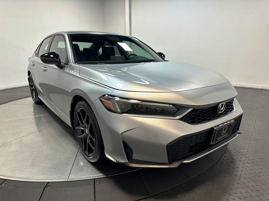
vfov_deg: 56.8
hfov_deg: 71.6
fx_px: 187
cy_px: 100
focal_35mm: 24
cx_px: 134
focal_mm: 6.86
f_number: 1.78
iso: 200
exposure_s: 1/60
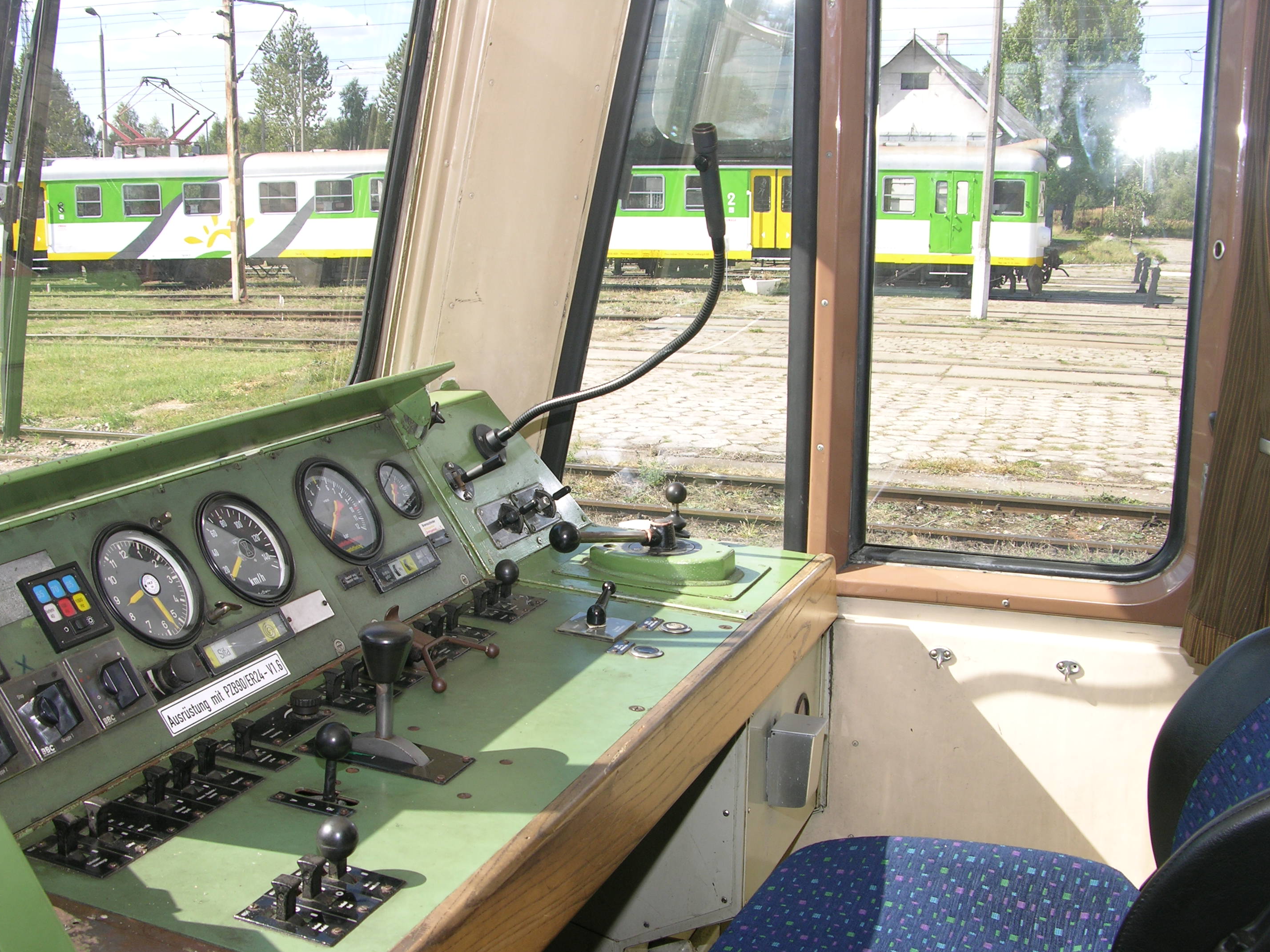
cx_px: 566
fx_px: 1468
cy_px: 539
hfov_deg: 46.7
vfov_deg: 35.9
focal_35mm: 40
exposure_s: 1/138
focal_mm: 8.9
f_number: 4.5
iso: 50
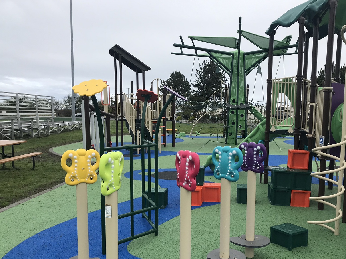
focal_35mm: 36
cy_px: 164
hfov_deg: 51.2
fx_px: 360
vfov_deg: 39.4
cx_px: 197
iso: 20
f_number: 1.8
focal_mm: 3.99
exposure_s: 1/1408
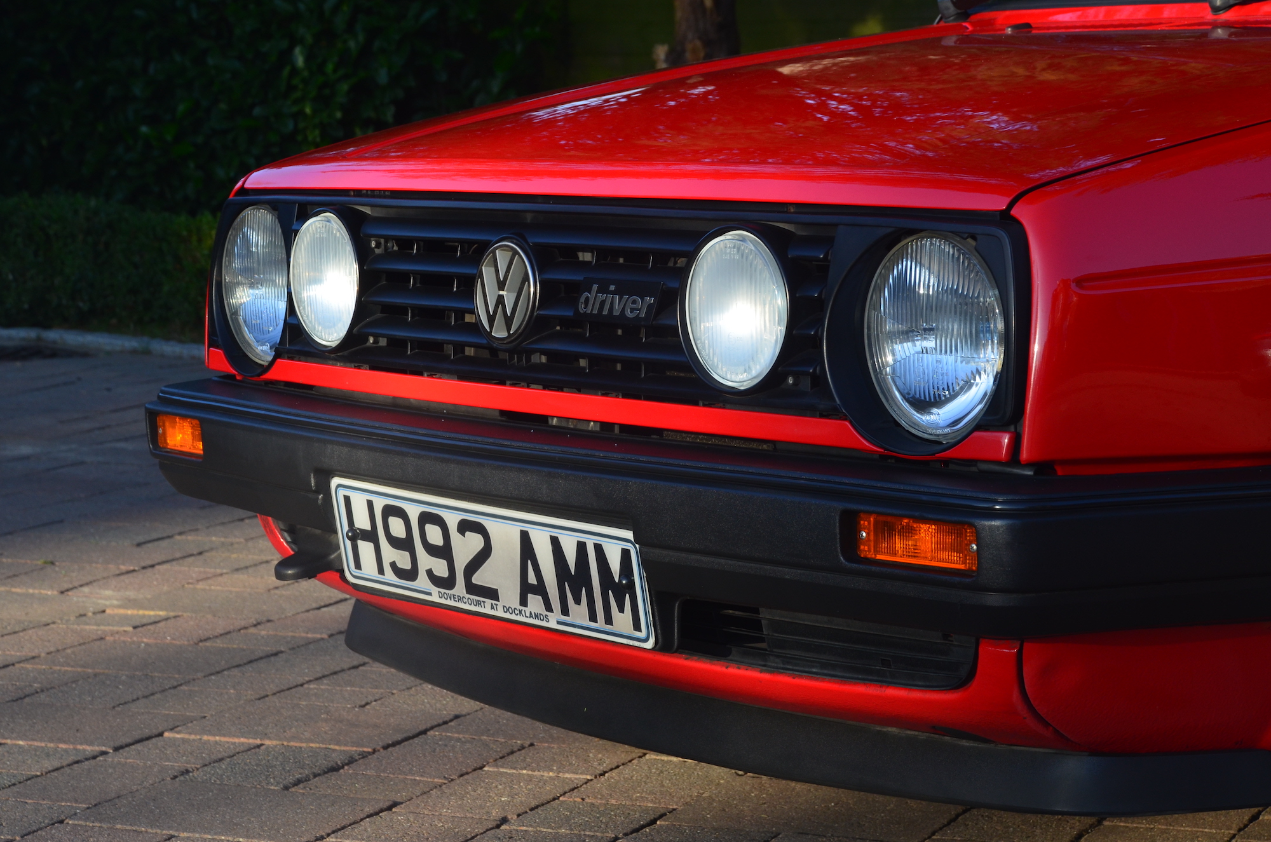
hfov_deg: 20.7
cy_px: 421
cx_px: 636
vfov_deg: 13.8
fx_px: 3488
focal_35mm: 99
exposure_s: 1/200
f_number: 9
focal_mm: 66
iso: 400
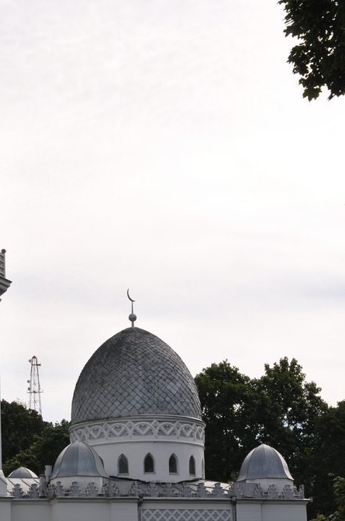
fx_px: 1471
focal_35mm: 102
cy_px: 373
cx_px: 100
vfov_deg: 19.9
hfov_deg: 13.3
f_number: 11
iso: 200
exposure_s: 1/500
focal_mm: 38
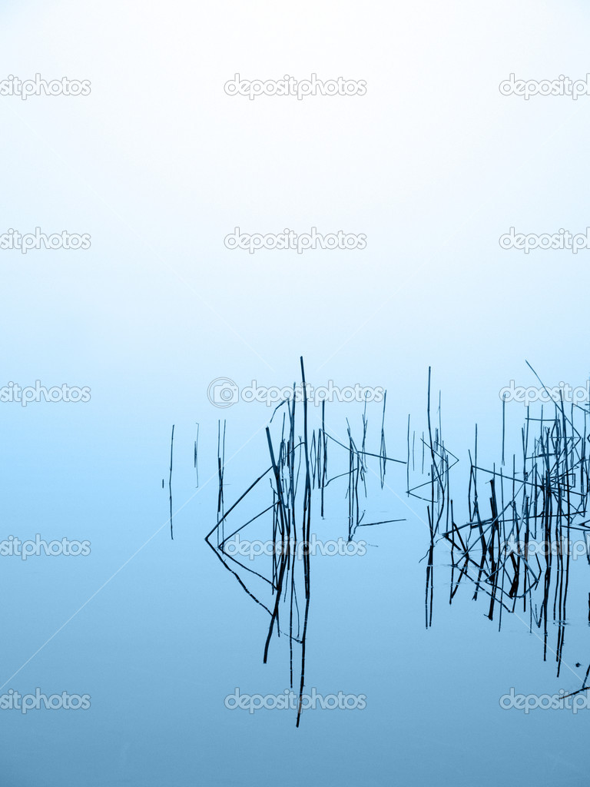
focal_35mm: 119
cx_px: 295
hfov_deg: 12.5
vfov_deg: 16.6
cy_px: 394
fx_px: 2704
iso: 100
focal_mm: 25.4
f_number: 4.5
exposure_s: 1/291
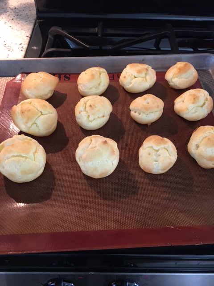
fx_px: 239
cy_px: 143
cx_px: 107
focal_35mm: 29
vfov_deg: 61.7
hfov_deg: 48.2
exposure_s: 1/30
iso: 200
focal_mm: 4.15
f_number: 2.2
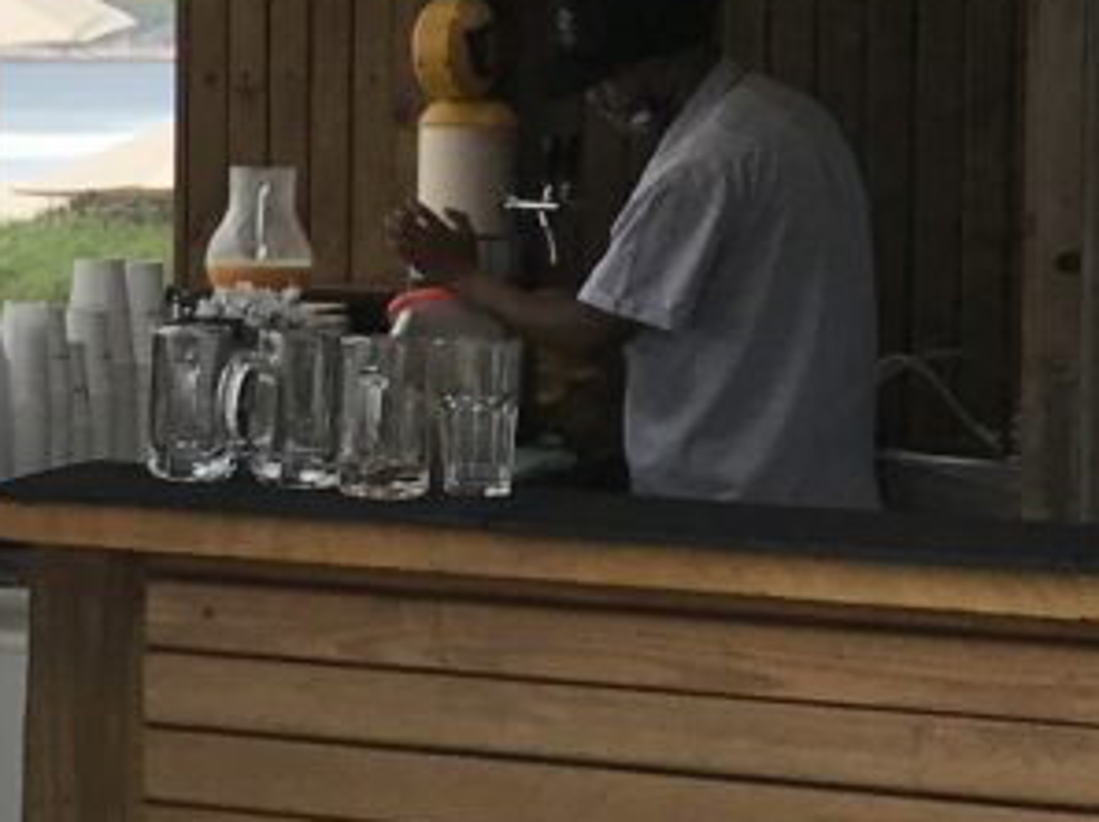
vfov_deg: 10.2
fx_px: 4598
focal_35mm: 145
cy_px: 181
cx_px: -1643
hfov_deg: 11.1
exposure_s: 1/3195
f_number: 1.8
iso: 20
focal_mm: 3.99
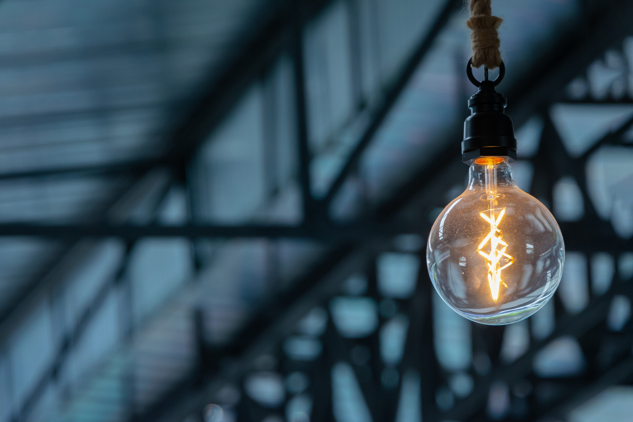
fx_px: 5011
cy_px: 211
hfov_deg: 7.2
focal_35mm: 285
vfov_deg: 4.8
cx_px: 316
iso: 640
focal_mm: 190
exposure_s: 1/320
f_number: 5.6
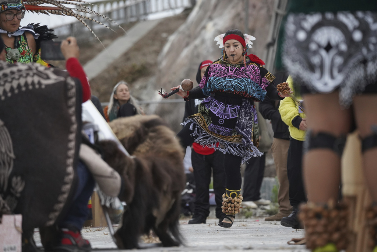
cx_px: 188
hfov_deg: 8.2
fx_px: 2627
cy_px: 126
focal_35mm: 251
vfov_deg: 5.5
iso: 5000
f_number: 6.3
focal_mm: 250.8
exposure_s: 1/1000
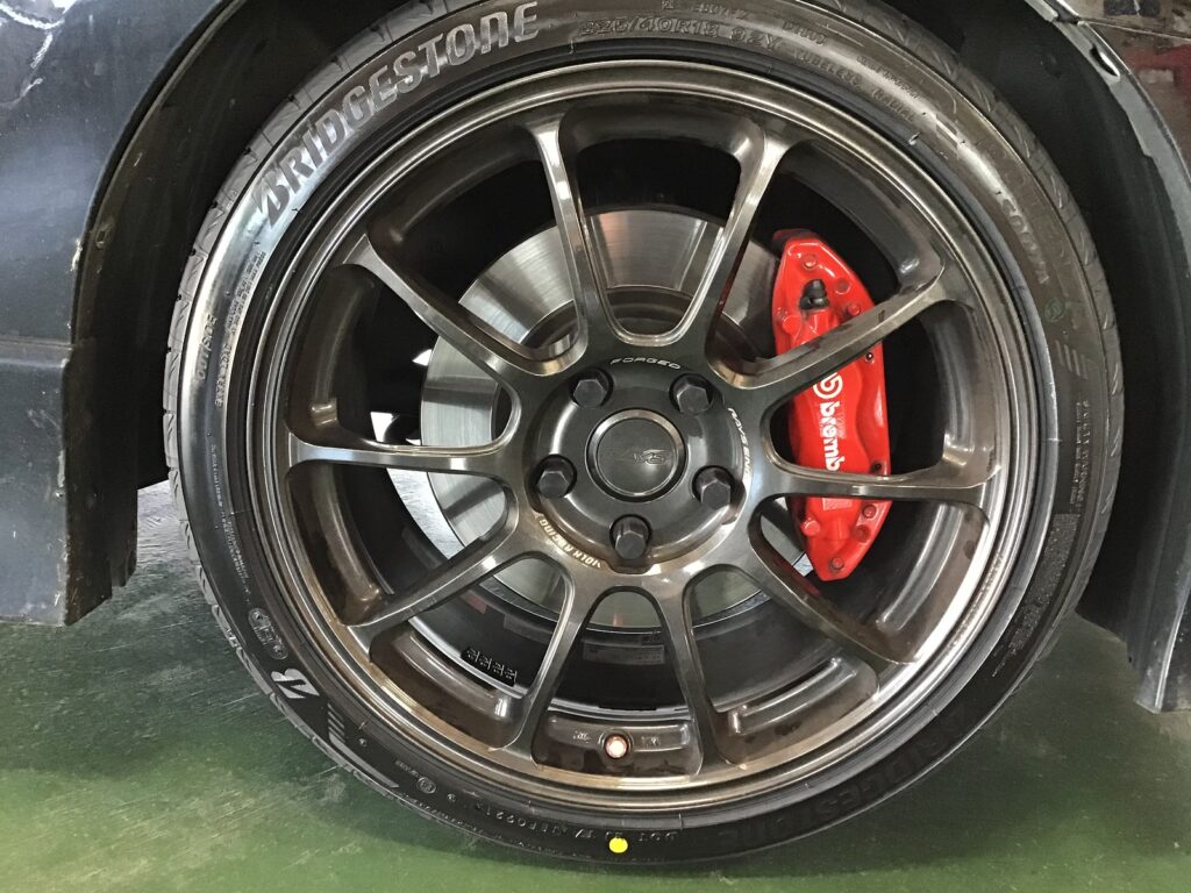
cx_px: 596
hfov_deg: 58.4
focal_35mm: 31
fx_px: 1067
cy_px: 446
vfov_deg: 45.4
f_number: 2.4
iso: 200
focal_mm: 3.3
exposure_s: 1/20
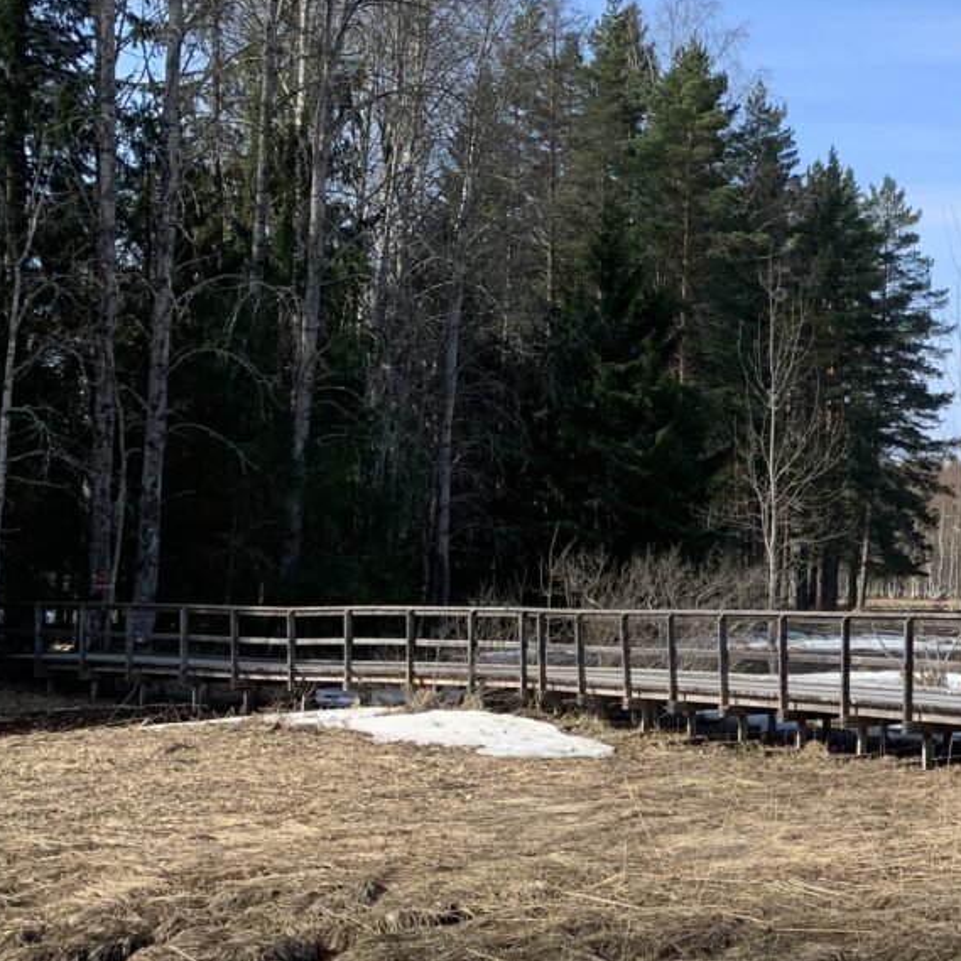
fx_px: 1947
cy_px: 583
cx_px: 1196
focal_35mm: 62
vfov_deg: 27.7
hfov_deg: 24.7
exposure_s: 1/1406
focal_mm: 4.25
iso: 25
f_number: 1.8
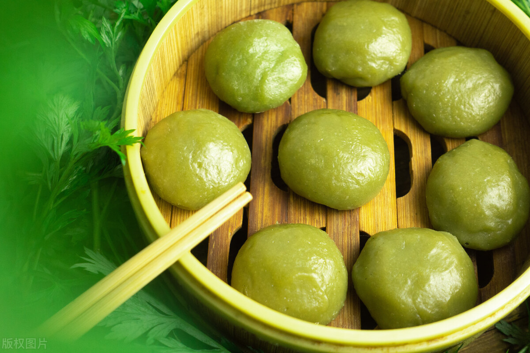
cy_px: 176
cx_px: 265
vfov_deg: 27.0
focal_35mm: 50
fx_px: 736
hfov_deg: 39.6
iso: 400
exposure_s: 1/125
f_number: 3.2
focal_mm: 18.51
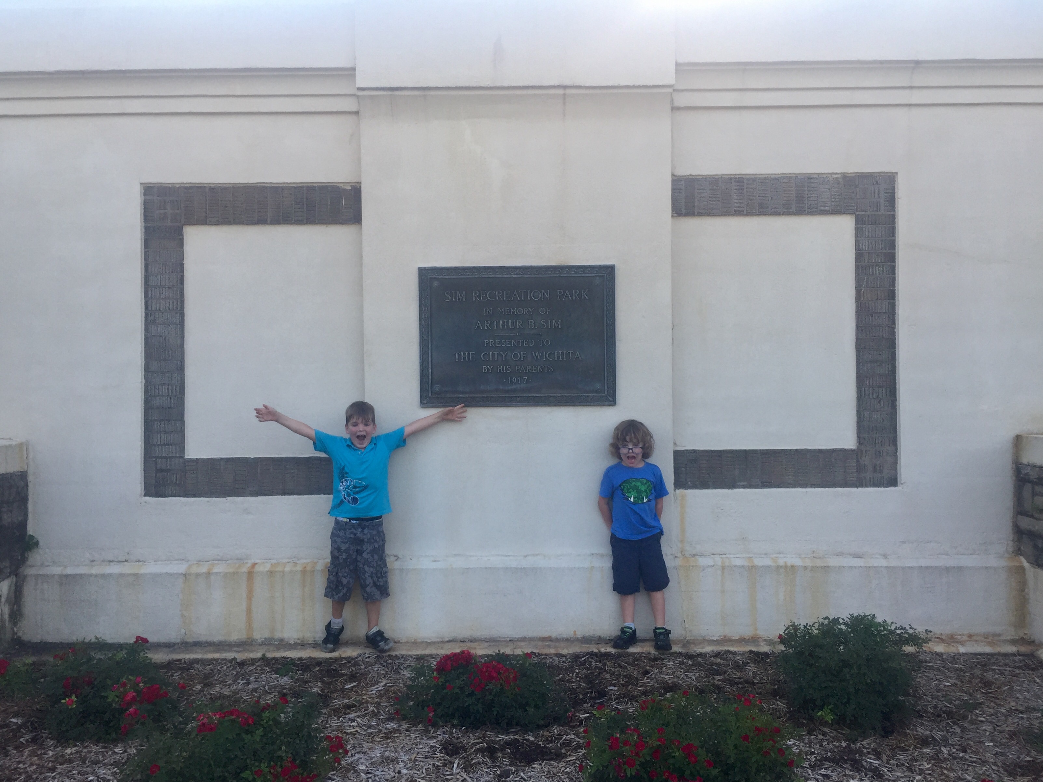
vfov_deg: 48.2
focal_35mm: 29
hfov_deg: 61.7
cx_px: 522
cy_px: 391
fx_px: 874
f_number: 2.2
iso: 32
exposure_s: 1/377
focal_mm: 4.15
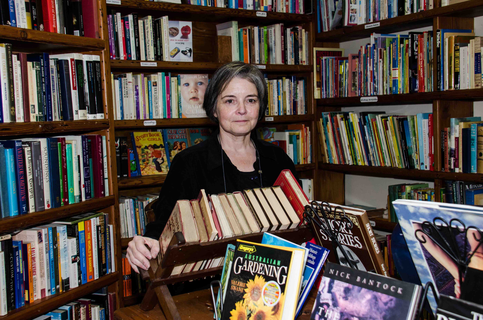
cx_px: 242
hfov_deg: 43.7
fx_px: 602
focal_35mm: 45
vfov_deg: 29.7
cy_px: 160
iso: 400
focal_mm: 30
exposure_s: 1/60
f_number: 5.6
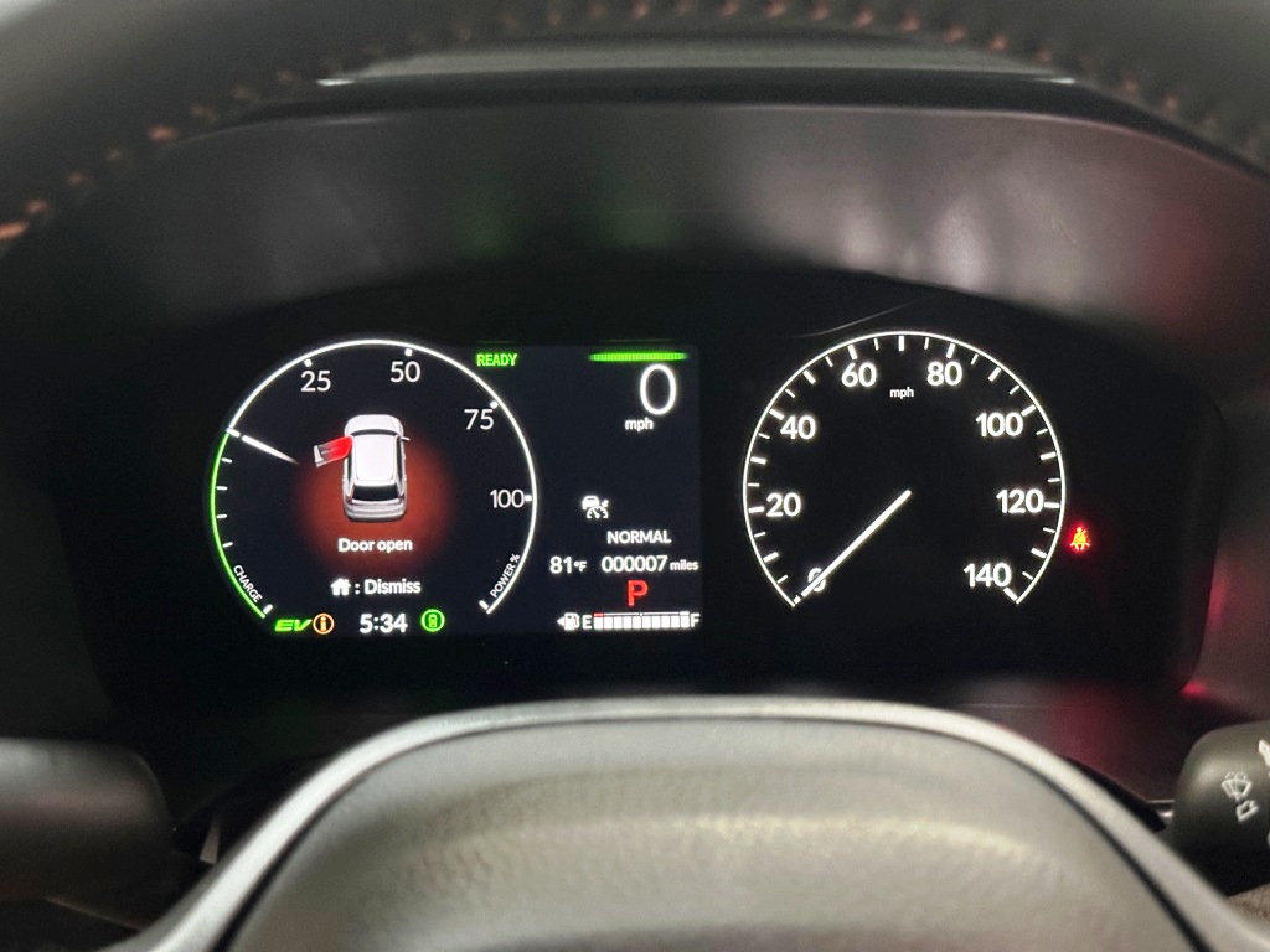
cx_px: 635
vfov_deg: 30.3
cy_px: 476
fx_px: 1761
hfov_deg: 39.7
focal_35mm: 48
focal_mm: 6.86
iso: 640
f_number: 1.78
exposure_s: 1/24
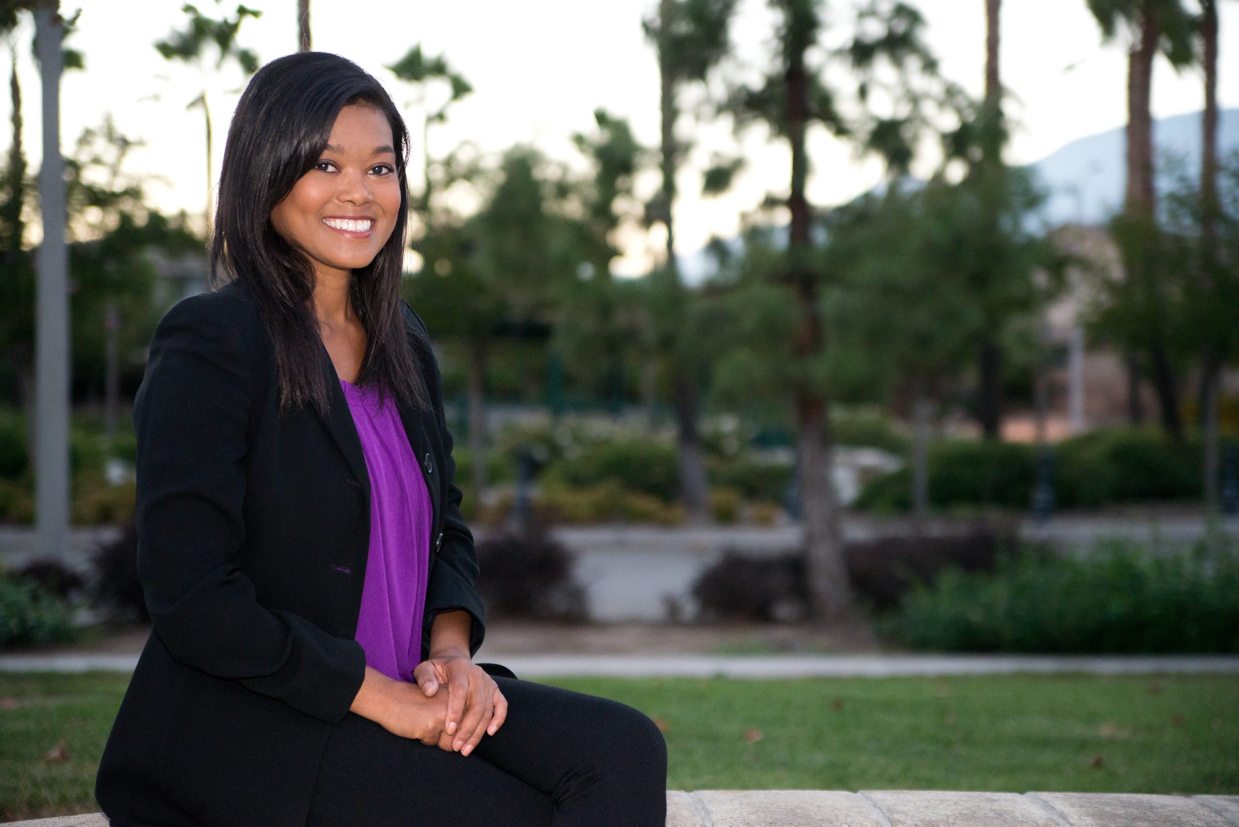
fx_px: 2135
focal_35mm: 62
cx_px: 620
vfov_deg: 21.9
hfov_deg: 32.4
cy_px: 414
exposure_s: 1/400
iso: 3200
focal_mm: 62
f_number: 2.8
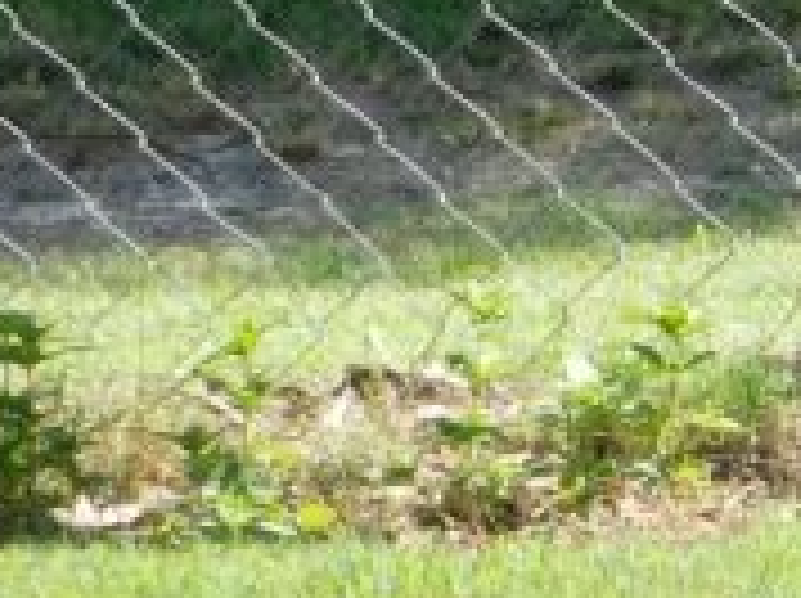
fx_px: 17308
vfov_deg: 2.0
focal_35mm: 749
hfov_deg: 2.6
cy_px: 915
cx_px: 1922
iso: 180
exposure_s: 1/250
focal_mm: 26.3
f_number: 5.1
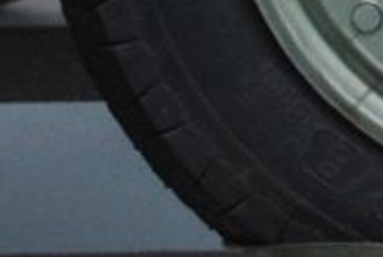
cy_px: -399
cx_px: 1168
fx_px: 4228
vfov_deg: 3.4
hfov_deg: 4.9
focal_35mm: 397
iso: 400
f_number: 5
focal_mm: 35
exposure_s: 1/30
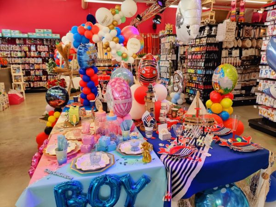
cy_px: 104
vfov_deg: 56.8
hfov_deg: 71.6
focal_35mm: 24
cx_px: 138
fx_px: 191
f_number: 1.8
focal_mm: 6.7
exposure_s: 1/100
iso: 80
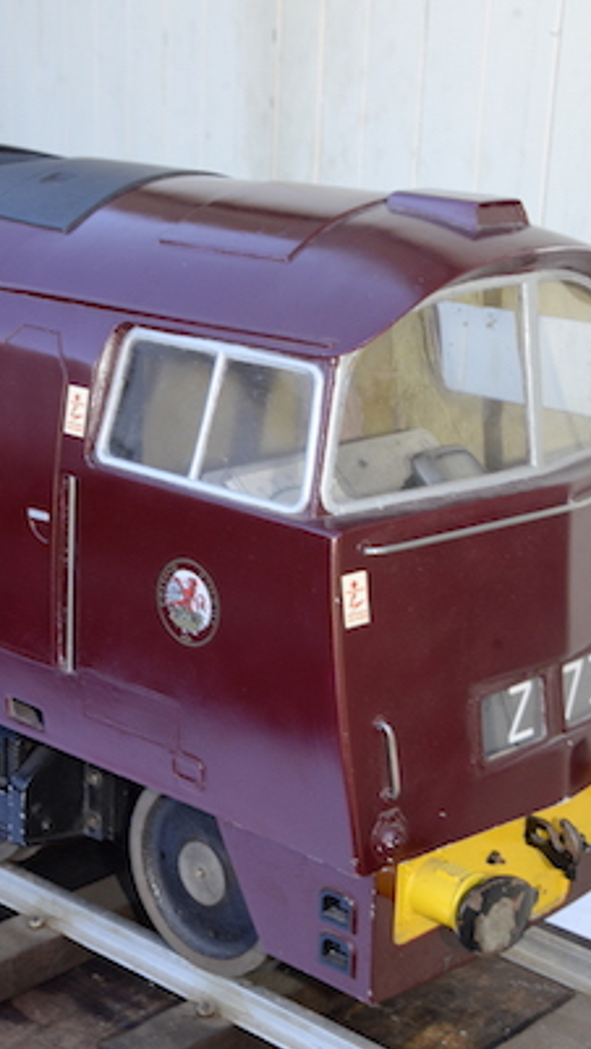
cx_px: 327
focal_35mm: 67
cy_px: 531
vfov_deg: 31.4
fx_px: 1864
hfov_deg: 18.0
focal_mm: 42
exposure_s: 1/60
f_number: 13
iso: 1000
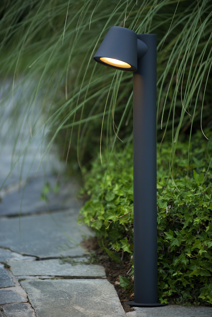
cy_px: 158
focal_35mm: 190
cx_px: 106
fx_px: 1677
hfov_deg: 7.2
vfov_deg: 10.8
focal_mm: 190
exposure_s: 1/100
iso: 200
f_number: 2.8
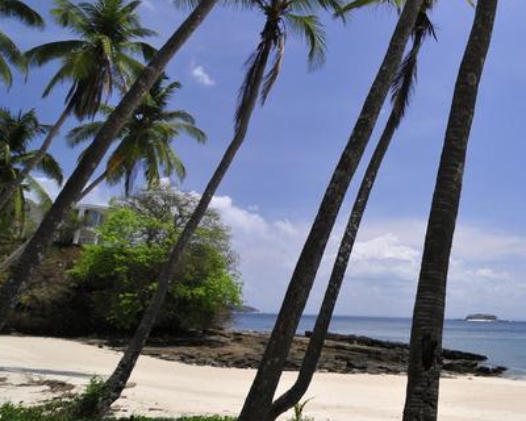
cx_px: 494
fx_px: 482
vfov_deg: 47.1
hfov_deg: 49.5
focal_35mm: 31
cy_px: 182
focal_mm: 11
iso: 500
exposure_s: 1/2500
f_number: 4
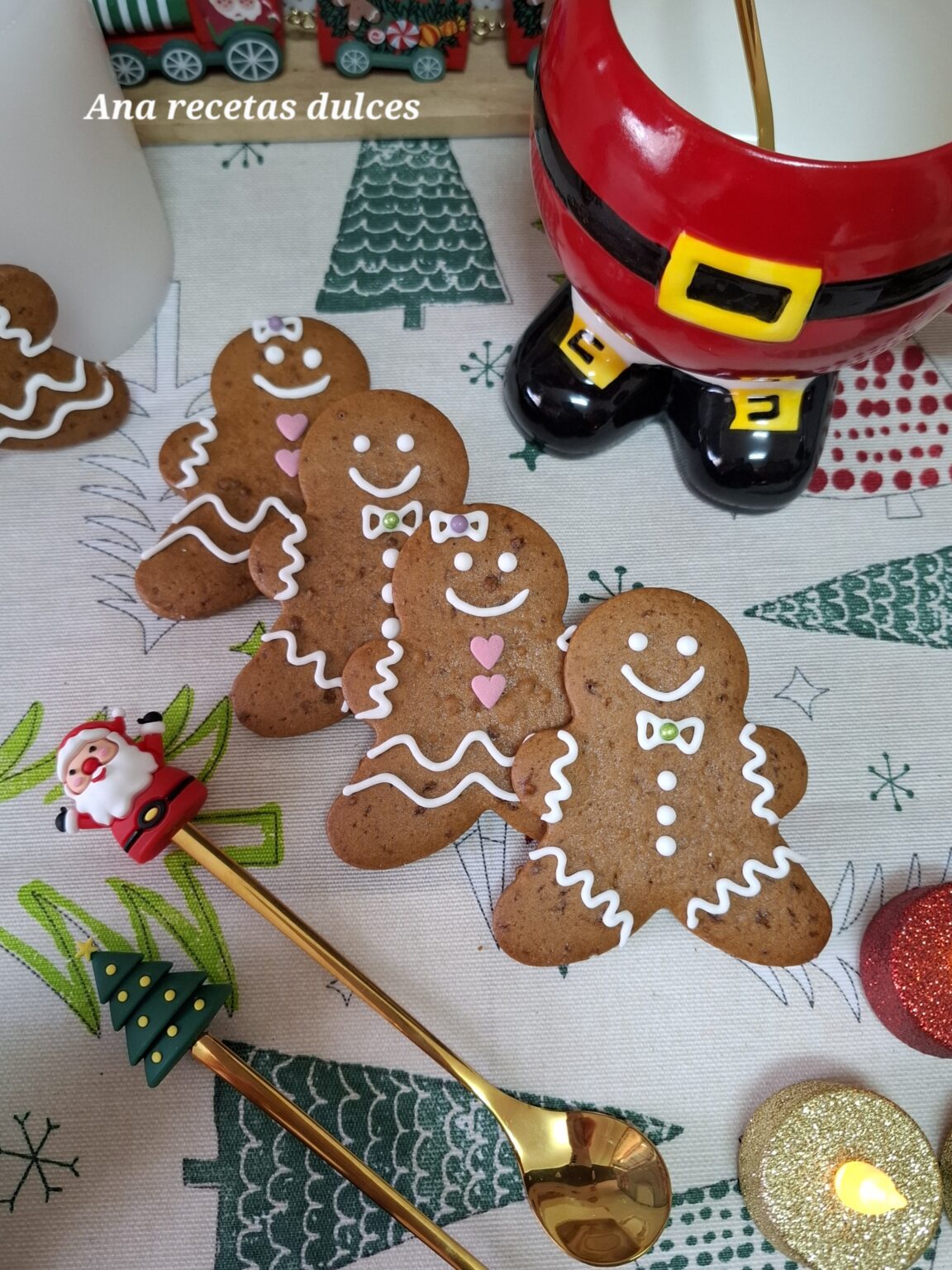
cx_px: 476
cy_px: 635
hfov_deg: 58.9
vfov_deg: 73.9
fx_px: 843
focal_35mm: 23
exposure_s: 1/33
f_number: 1.8
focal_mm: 5.54
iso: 250
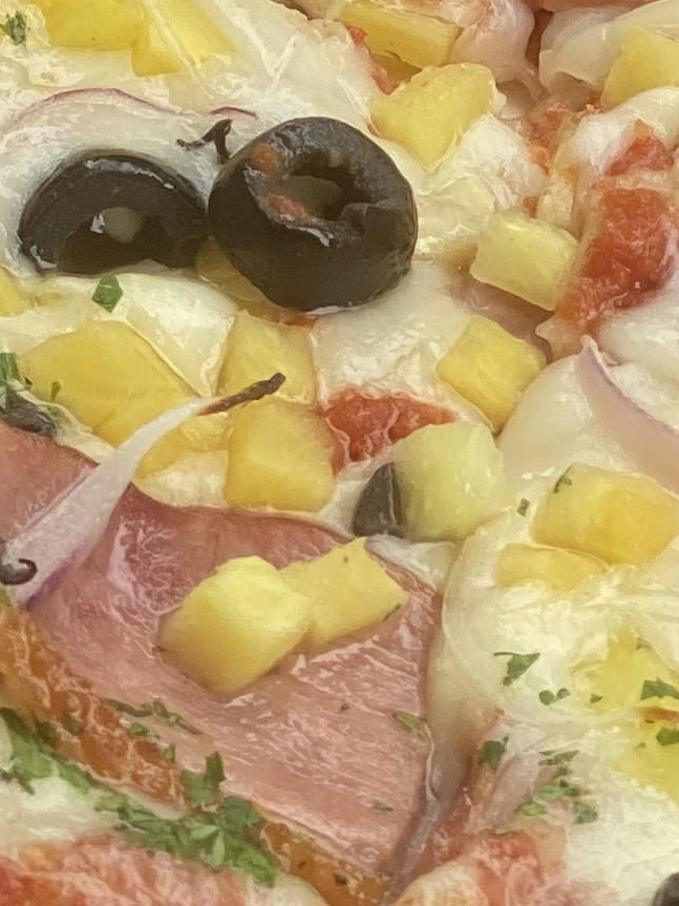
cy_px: -105
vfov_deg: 8.1
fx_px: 6357
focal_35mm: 243
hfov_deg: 6.1
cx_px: 614
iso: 20
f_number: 2
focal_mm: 6
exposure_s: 1/457
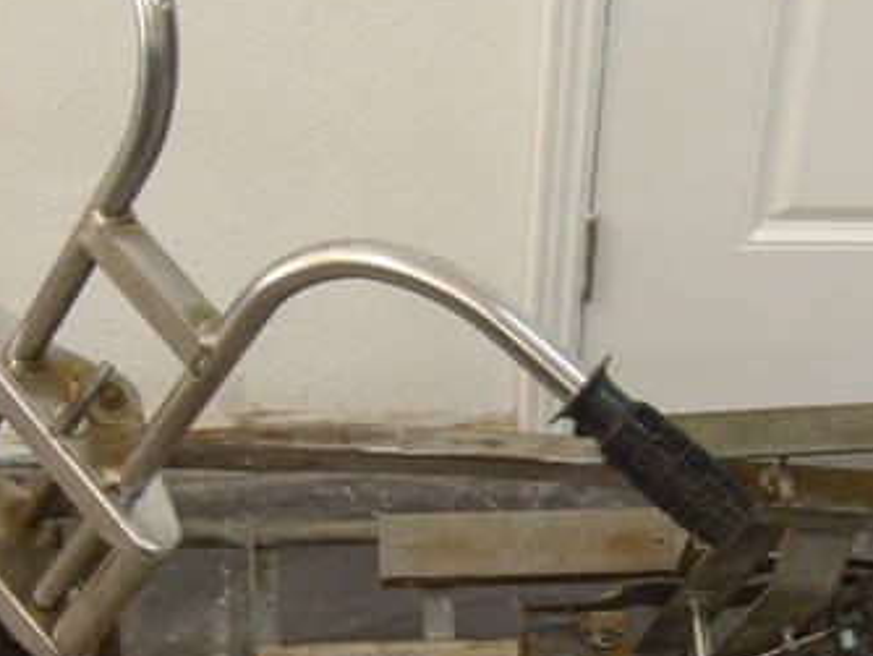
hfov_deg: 24.7
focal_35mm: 79
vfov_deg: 18.5
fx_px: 1994
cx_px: 465
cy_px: 510
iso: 183
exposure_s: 1/45
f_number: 3.1
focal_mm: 9.2
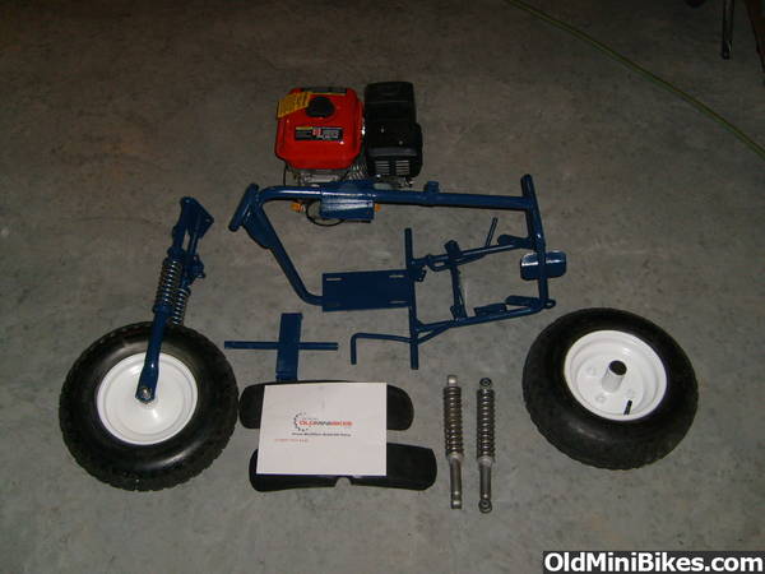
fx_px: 773
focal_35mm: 35
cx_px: 382
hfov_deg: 52.6
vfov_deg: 40.7
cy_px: 287
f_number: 2.8
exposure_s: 1/45
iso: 100
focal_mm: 5.8
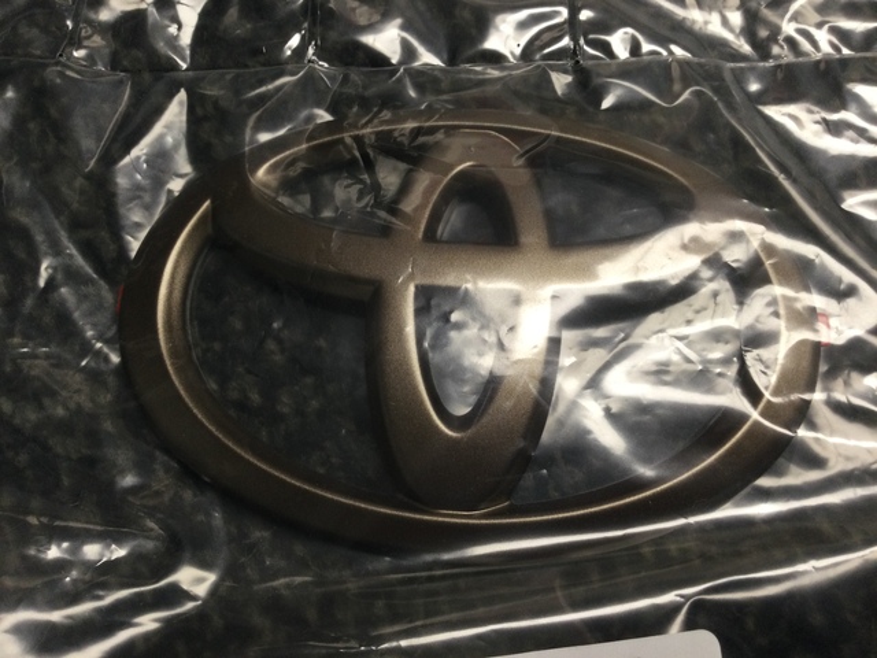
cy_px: 329
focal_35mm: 31
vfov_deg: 45.4
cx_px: 438
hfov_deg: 58.4
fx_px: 785
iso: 64
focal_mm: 3.3
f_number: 2.4
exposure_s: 1/30
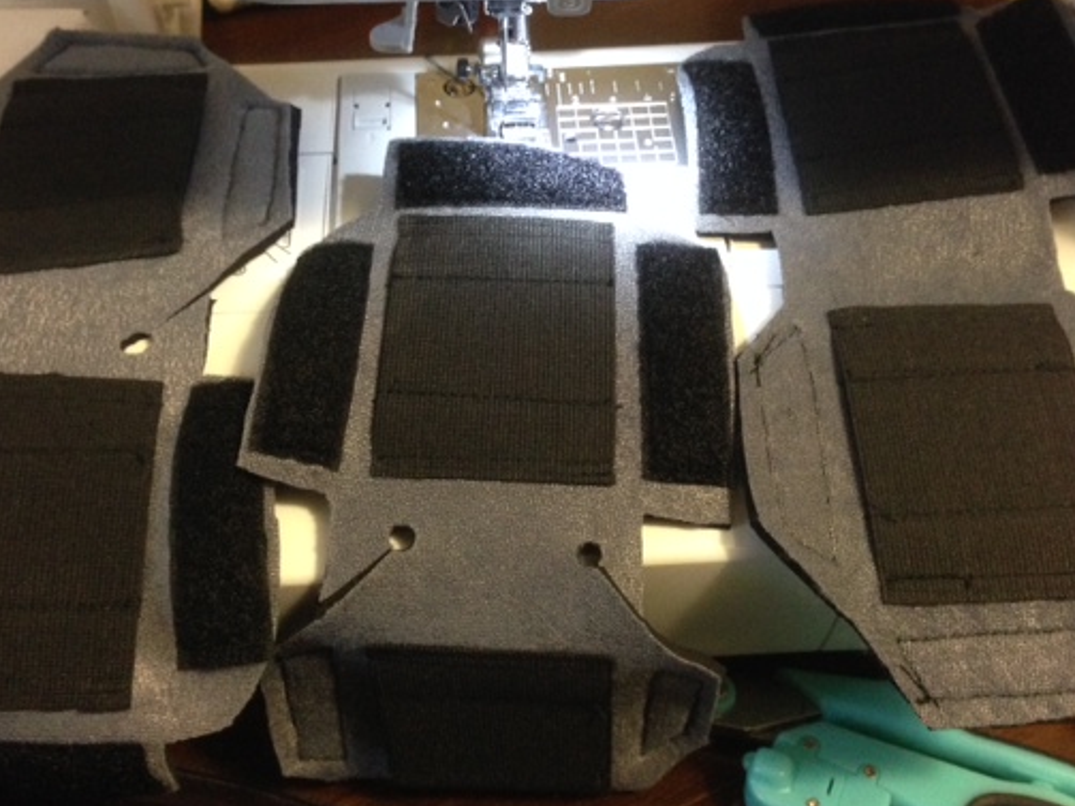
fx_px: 1304
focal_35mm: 42
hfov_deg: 44.8
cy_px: 370
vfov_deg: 34.3
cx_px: 530
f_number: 2.4
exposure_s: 1/15
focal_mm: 4.12
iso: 400
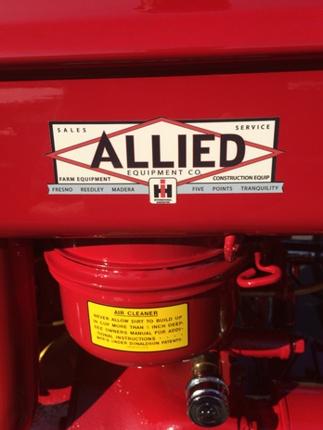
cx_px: 164
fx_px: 373
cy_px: 220
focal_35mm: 30
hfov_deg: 46.8
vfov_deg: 60.0
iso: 32
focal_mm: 4.15
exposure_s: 1/2415
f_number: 2.2
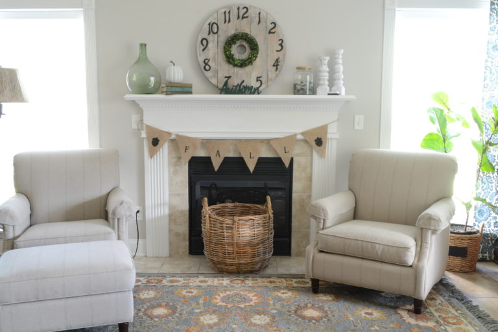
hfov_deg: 53.1
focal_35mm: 36
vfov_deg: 36.9
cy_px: 166
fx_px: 498
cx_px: 249
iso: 100
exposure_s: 4
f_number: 10
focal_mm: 24
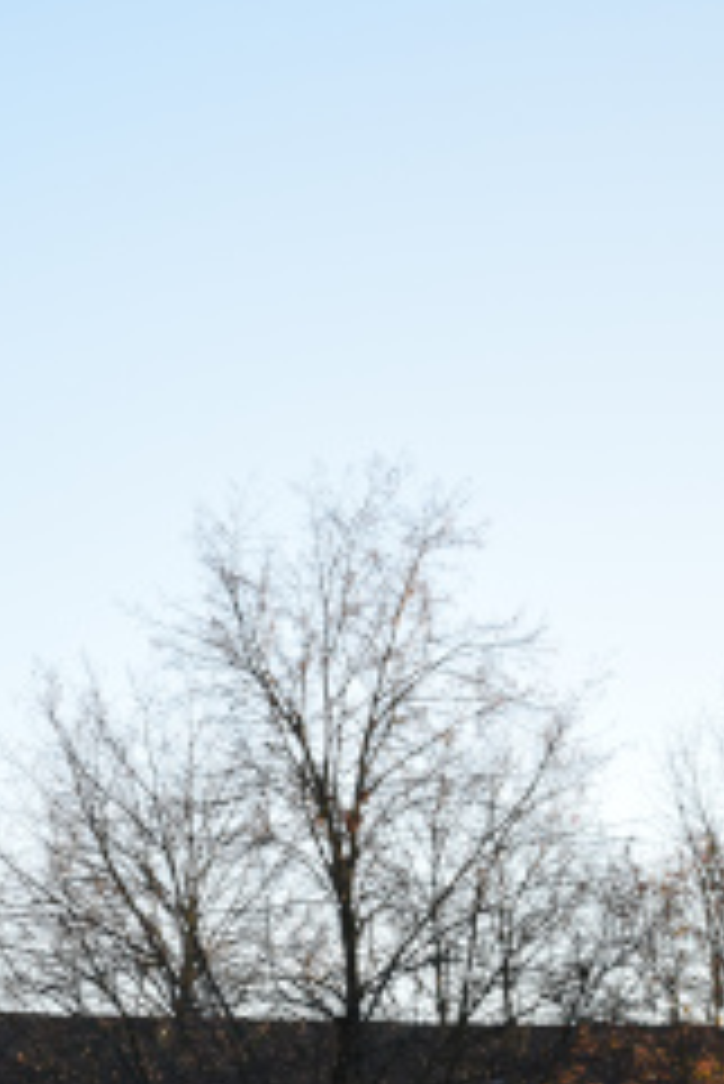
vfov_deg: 16.1
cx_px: -162
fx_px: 3825
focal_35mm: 127
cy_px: 634
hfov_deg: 10.6
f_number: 5.6
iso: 640
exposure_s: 1/1000
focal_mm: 34
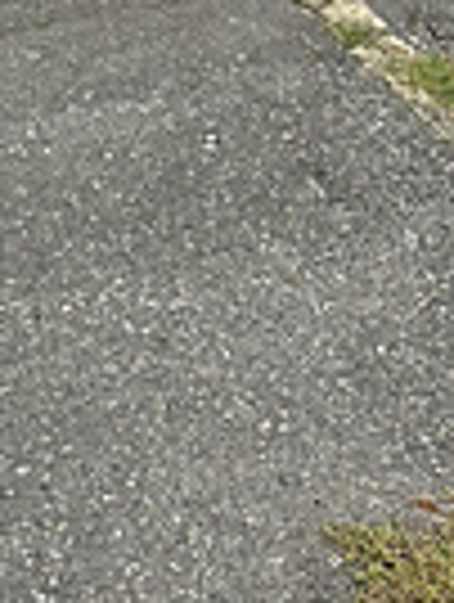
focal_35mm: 97
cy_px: -414
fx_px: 1691
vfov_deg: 17.3
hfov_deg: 15.1
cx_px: 43
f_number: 1.8
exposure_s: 1/610
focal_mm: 4.25
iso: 32
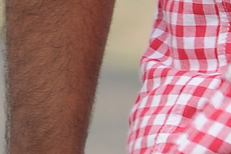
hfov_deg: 1.8
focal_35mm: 1169
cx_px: 438
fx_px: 7498
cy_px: -316
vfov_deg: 1.2
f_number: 5.6
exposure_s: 1/250
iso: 400
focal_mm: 155
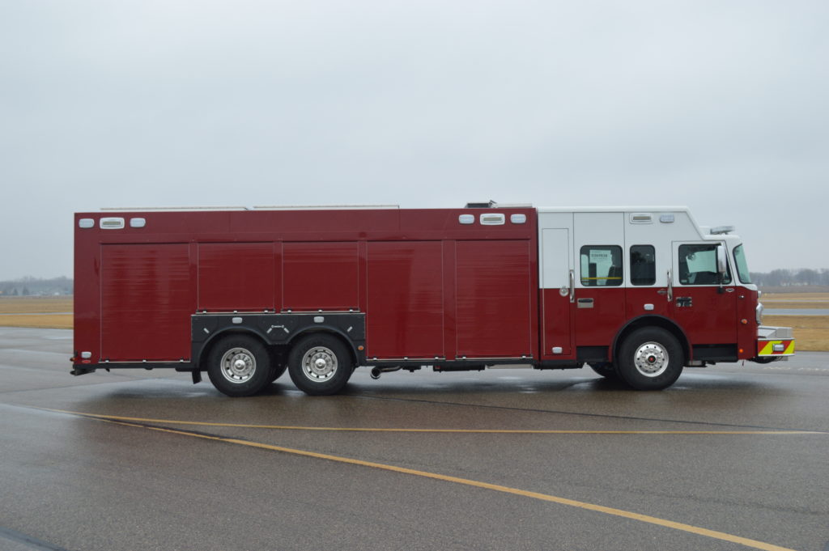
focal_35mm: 36
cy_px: 276
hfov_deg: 53.2
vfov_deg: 36.8
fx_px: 828
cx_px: 414
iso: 250
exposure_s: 1/125
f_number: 5.6
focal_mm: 24
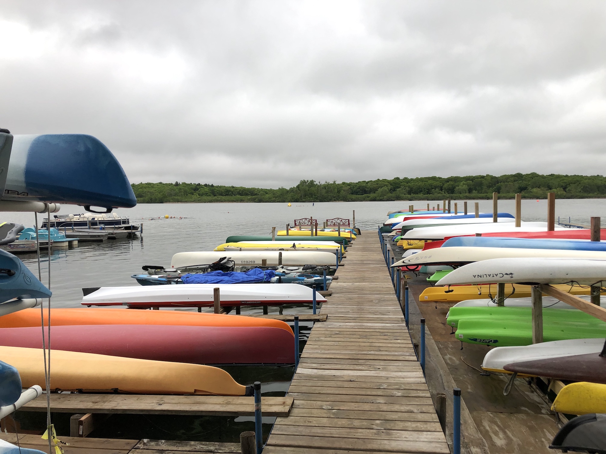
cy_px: 227
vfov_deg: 49.7
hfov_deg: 63.4
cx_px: 303
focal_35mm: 28
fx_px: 490
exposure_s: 1/120
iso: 25
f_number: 1.8
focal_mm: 3.99
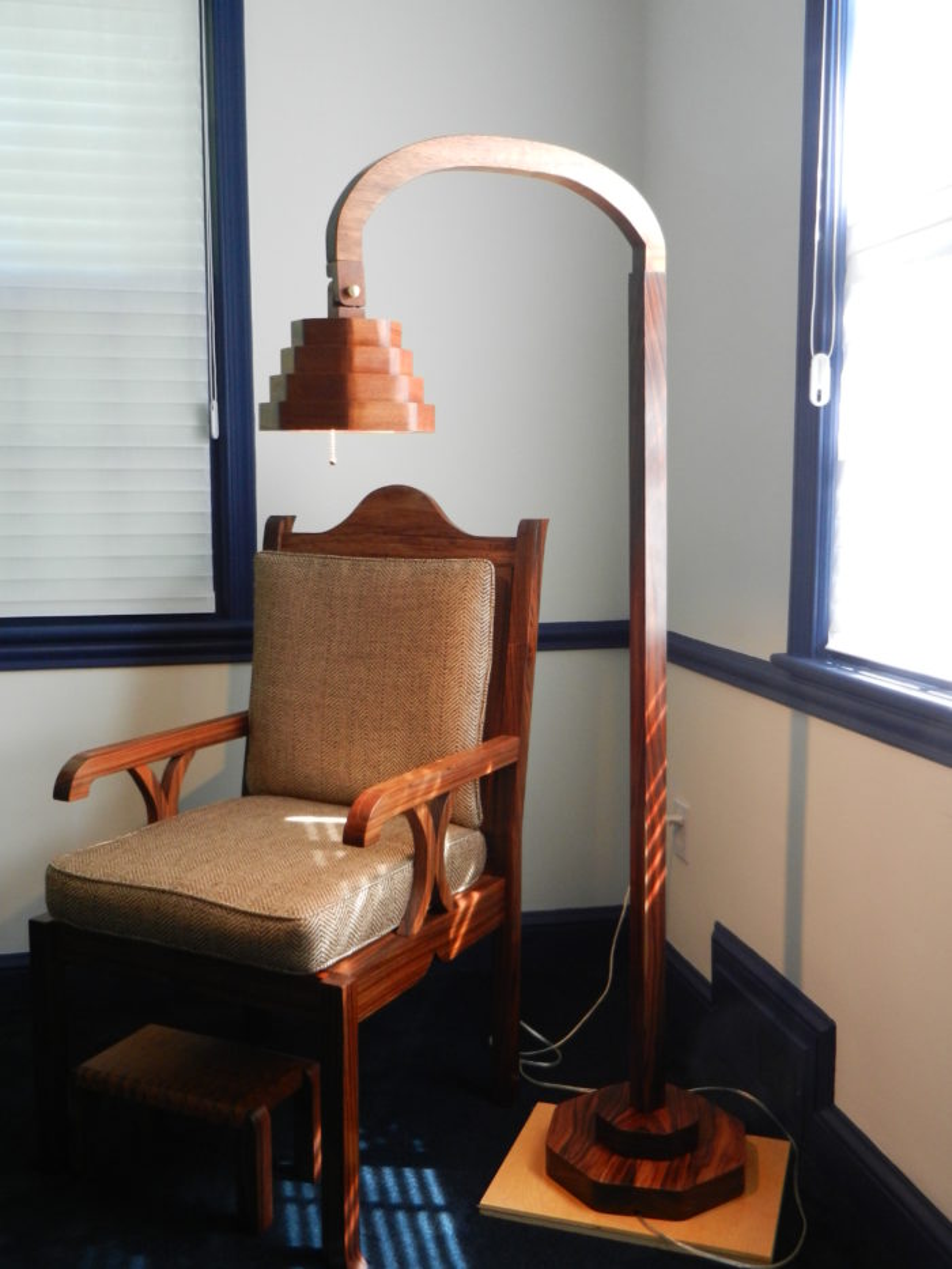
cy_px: 634
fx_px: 1210
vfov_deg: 55.3
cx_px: 476
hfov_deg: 43.0
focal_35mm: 33
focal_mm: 5.9
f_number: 3.8
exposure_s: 1/30
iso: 360
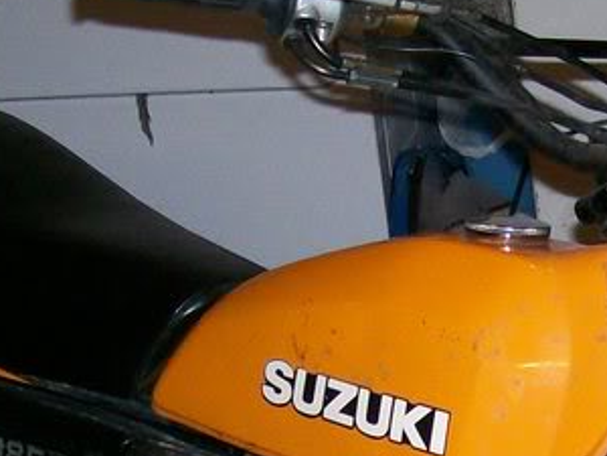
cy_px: 586
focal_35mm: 123
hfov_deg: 15.8
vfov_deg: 11.7
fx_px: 2157
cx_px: 589
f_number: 2.7
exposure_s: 1/64
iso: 140
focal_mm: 6
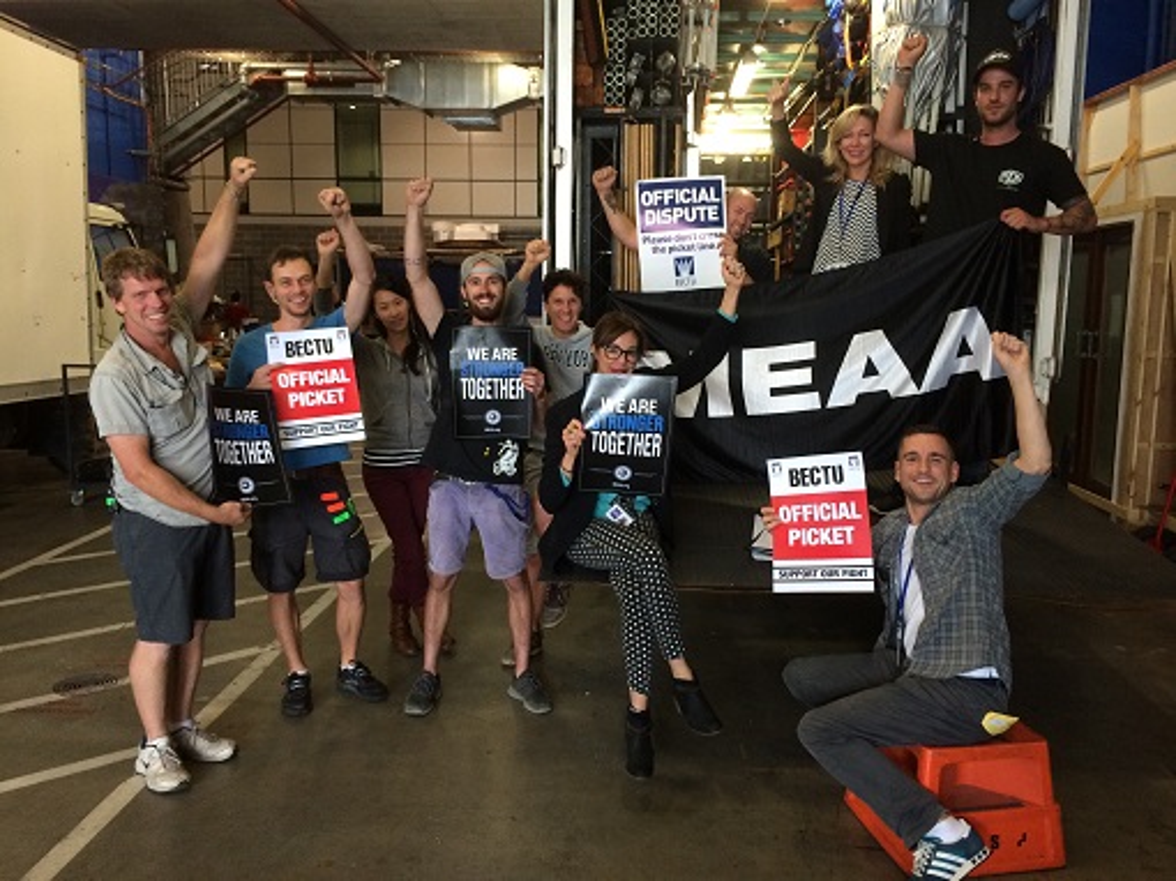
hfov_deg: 60.0
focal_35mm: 30
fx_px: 1019
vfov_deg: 46.8
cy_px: 440
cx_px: 588
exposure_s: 1/30
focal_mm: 4.12
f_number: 2.2
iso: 200
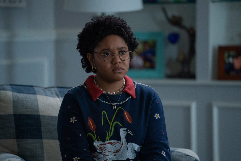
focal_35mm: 192
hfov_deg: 10.7
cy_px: 80
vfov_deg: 7.2
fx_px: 1285
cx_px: 120
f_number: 2.8
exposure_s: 1/125
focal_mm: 192
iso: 5000
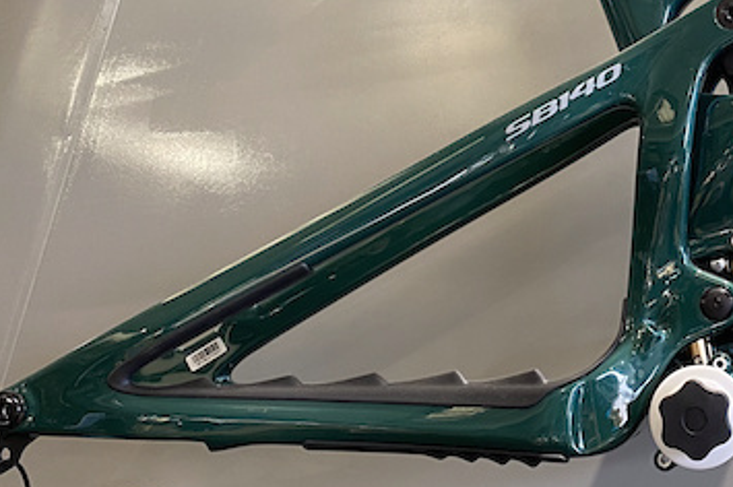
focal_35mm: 61
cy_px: 124
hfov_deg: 30.7
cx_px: 719
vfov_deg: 22.0
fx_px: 1241
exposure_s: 1/50
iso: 125
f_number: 1.8
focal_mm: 4.25
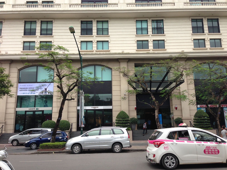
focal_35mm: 33
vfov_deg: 42.9
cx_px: 114
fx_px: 216
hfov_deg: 55.4
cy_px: 85
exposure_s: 1/480
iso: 50
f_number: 2.4
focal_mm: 4.12
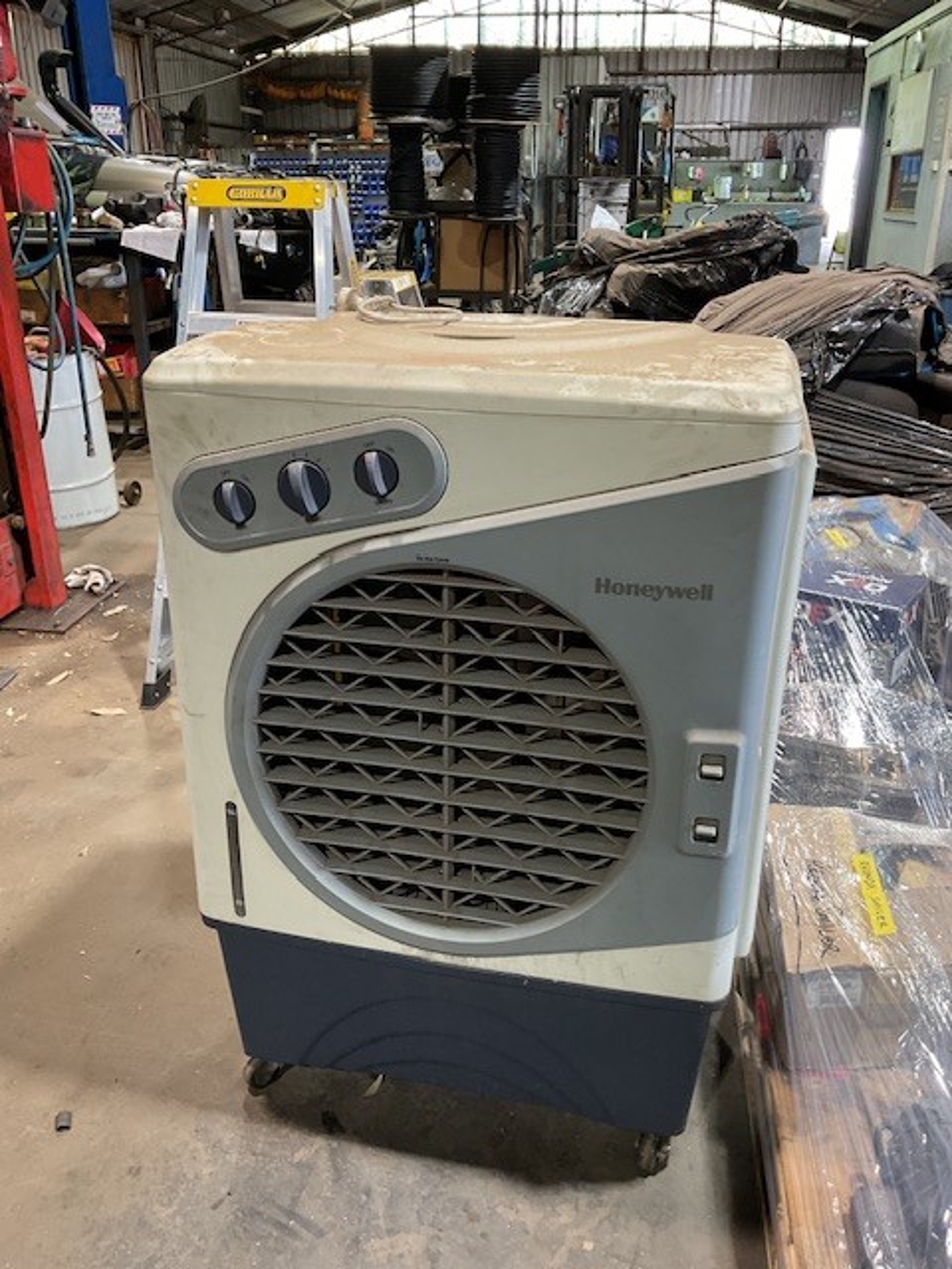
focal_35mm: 29
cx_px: 476
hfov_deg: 48.2
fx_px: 1063
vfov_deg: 61.7
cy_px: 634
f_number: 1.8
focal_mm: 3
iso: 100
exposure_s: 1/50
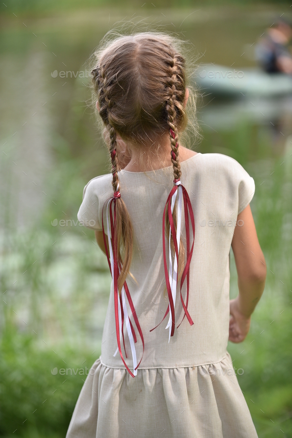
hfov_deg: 12.5
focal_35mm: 110
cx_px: 146
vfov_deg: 18.6
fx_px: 1337
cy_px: 219
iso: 250
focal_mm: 110
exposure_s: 1/640
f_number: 3.2
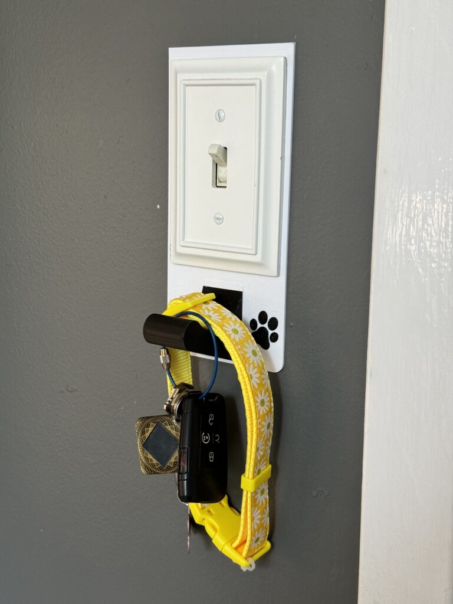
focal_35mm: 48
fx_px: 838
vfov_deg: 39.7
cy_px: 302
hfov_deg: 30.3
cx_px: 226
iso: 160
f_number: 1.78
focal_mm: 6.86
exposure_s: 1/60
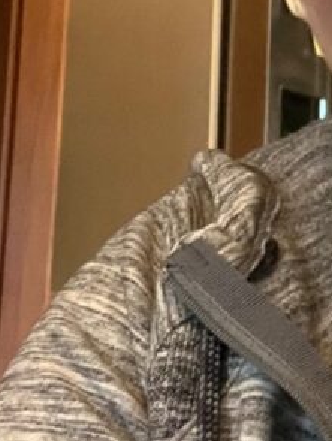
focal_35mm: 104
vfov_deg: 18.1
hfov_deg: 13.2
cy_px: -52
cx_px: 541
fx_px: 1327
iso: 640
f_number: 2.2
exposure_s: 1/30
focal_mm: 2.7
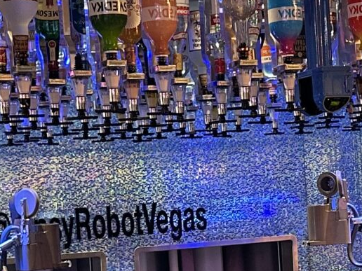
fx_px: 1244
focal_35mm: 119
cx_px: 221
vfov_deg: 12.3
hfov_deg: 16.5
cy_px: 267
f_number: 1.78
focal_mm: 6.86
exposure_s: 1/59
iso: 320
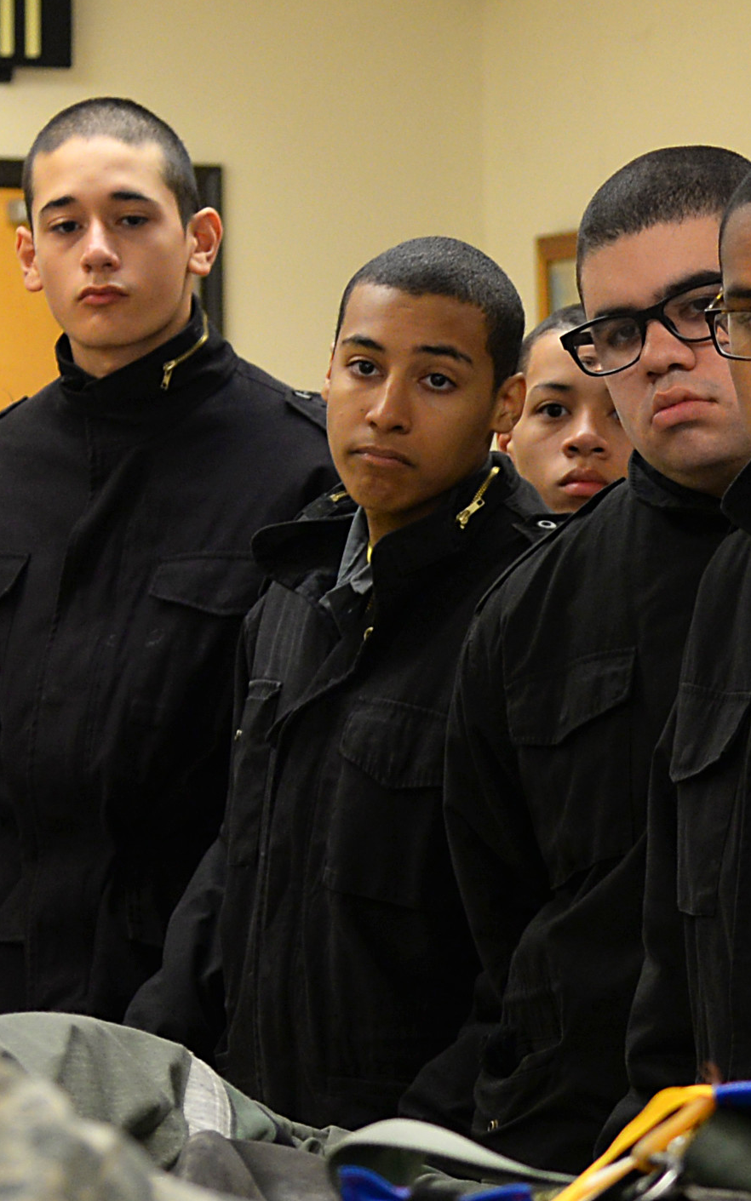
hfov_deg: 6.5
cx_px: 966
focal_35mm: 200
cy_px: 942
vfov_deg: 10.5
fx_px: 6549
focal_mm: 46
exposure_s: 1/80
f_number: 4
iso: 640
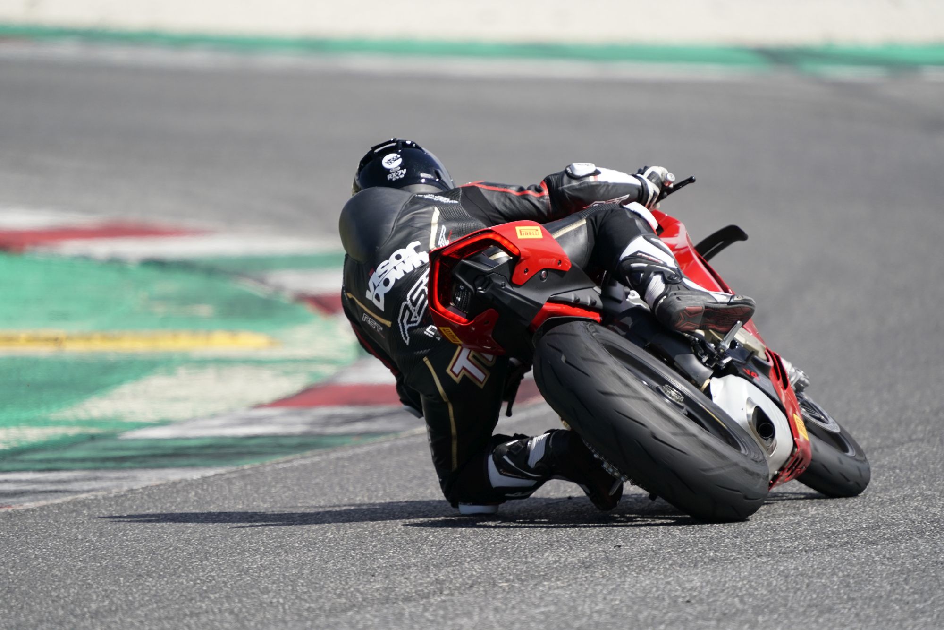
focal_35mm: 600
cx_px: 472
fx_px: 15731
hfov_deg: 3.4
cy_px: 315
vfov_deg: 2.3
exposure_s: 1/1600
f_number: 6.3
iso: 500
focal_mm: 600
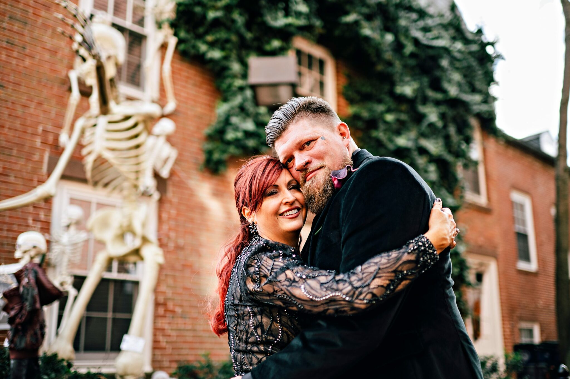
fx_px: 554
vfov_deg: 37.8
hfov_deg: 54.5
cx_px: 285
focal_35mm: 35
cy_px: 190
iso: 200
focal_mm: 35
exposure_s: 1/1250
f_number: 1.4
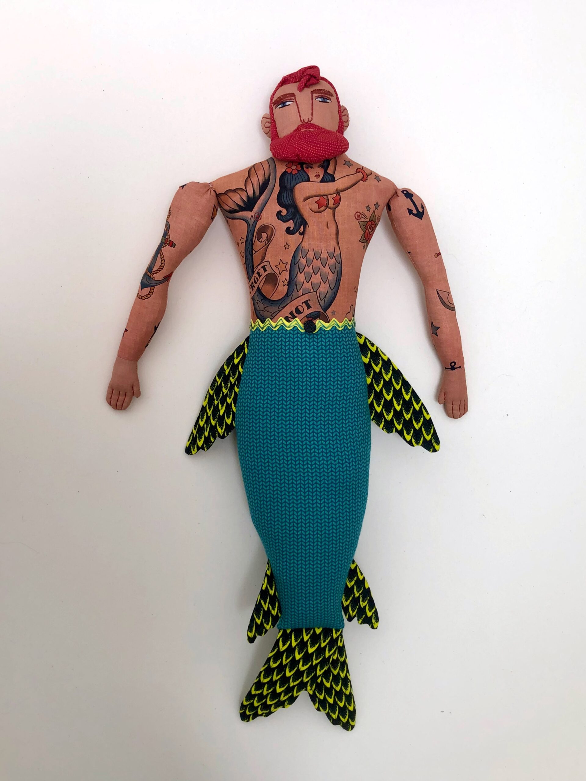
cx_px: 293
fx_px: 632
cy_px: 390
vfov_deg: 63.4
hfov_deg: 49.7
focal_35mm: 28
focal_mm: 3.99
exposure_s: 1/148
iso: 20
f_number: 1.8
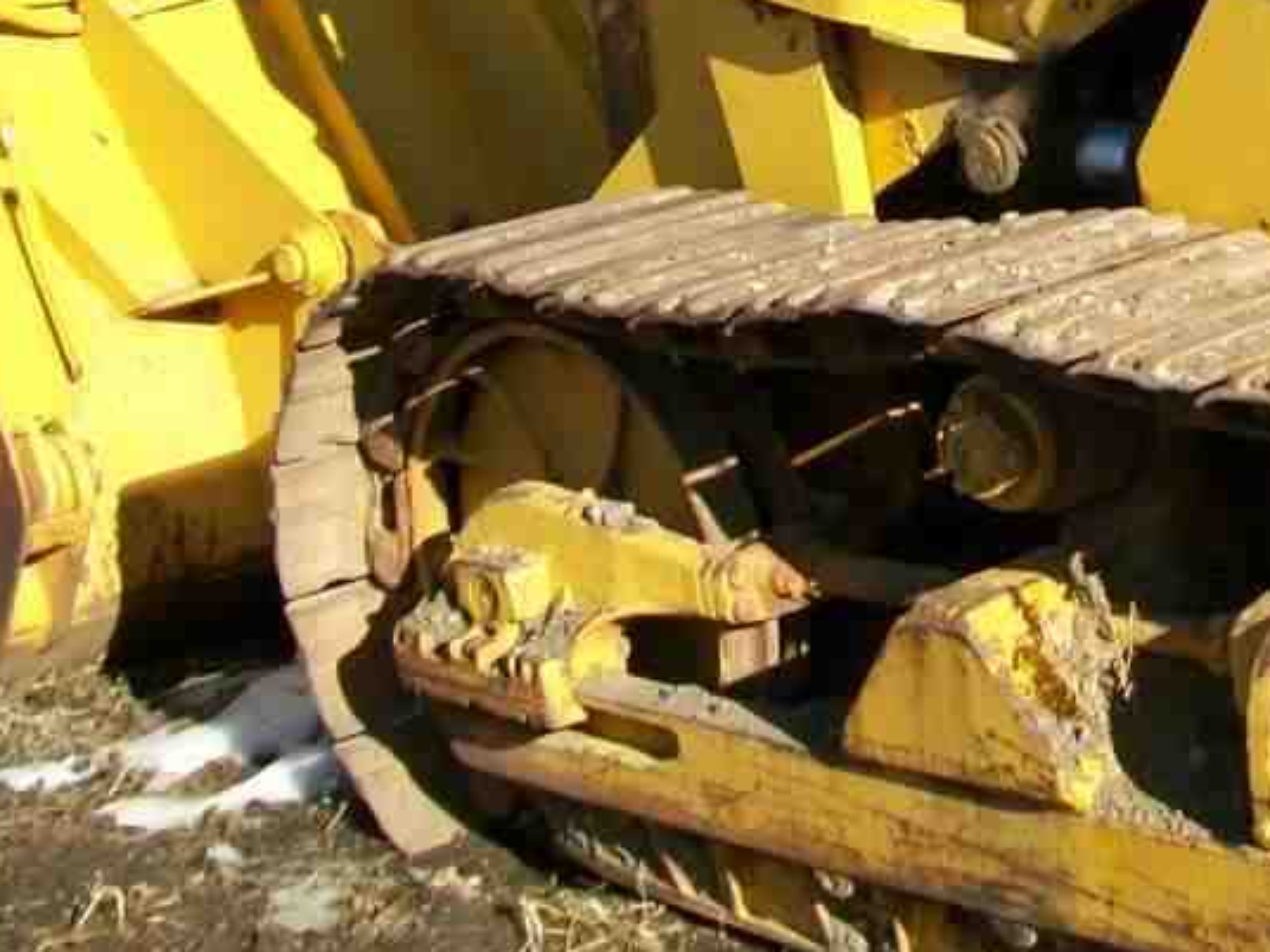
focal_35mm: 86
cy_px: -137
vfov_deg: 16.6
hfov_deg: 21.7
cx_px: 1341
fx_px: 3155
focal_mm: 6
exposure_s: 1/640
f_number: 2.7
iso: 64
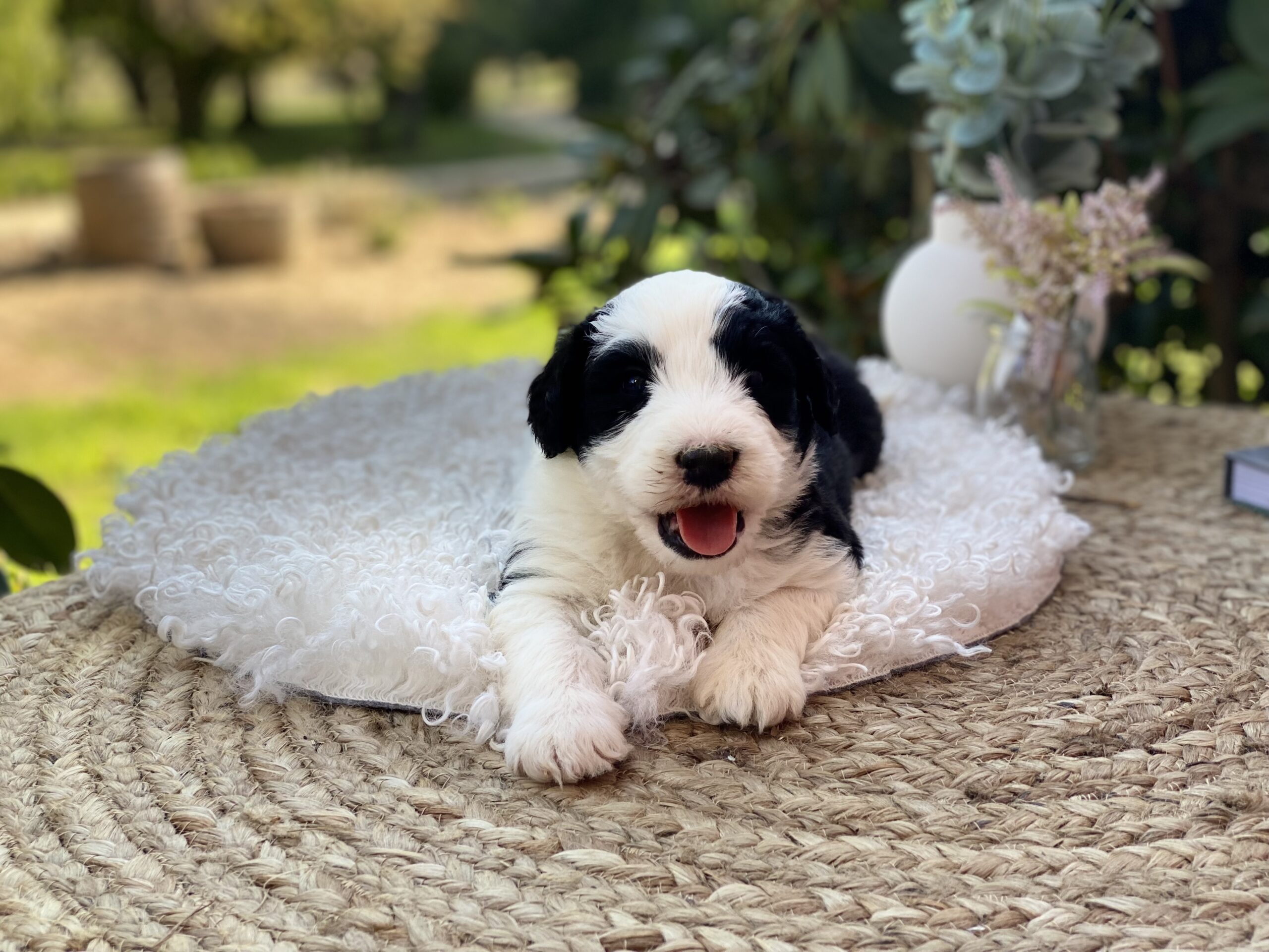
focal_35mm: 52
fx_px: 1906
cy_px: 476
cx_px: 634
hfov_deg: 36.8
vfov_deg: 28.0
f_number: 2
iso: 20
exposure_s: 1/197
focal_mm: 6
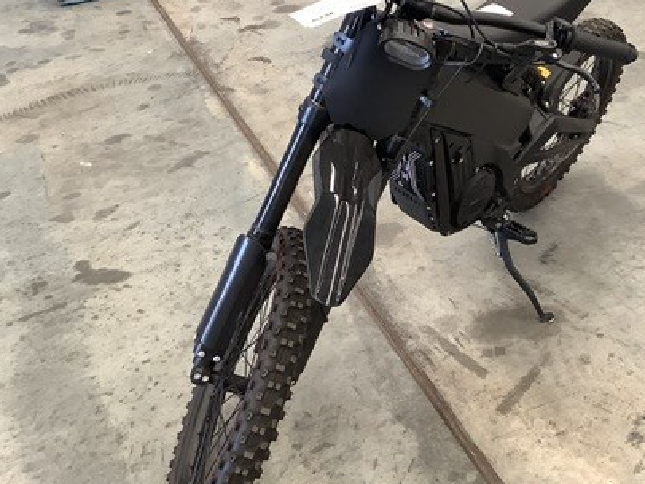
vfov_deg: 29.5
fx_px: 913
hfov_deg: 38.6
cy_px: 172
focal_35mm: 49
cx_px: 411
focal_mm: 3.3
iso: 160
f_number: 2.4
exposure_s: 1/50
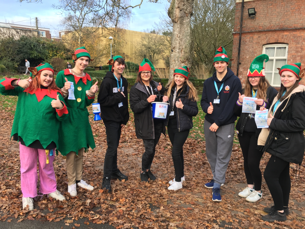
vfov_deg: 48.2
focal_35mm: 29
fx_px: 256
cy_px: 114
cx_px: 152
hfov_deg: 61.7
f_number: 2.2
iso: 25
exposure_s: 1/50
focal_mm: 4.15
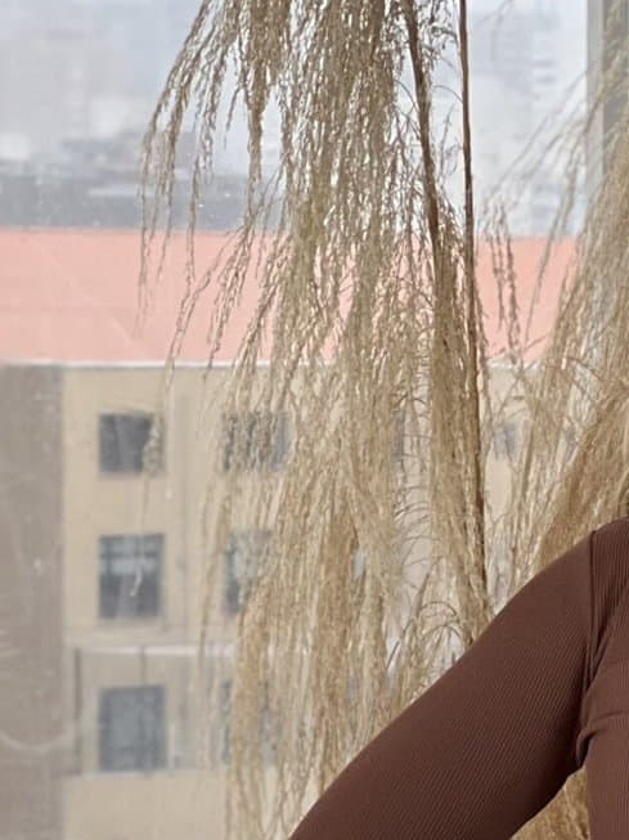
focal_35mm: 236
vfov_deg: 8.3
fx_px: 5723
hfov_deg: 6.2
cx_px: 852
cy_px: 863
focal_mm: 9
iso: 100
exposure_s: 1/120
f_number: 2.8
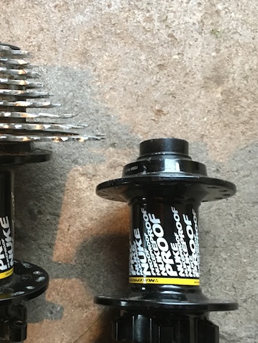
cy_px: 210
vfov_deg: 38.7
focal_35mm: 49
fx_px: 487
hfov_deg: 29.2
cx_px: 62
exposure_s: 1/17
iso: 400
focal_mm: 4.15
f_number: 2.2
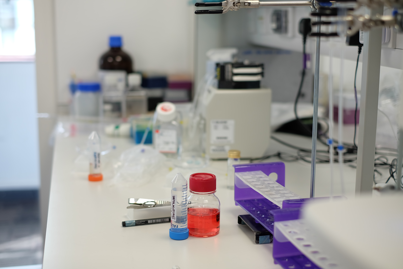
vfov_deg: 25.5
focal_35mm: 53
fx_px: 593
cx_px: 202
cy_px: 134
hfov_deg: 37.5
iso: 320
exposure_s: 1/240
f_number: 2
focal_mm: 35
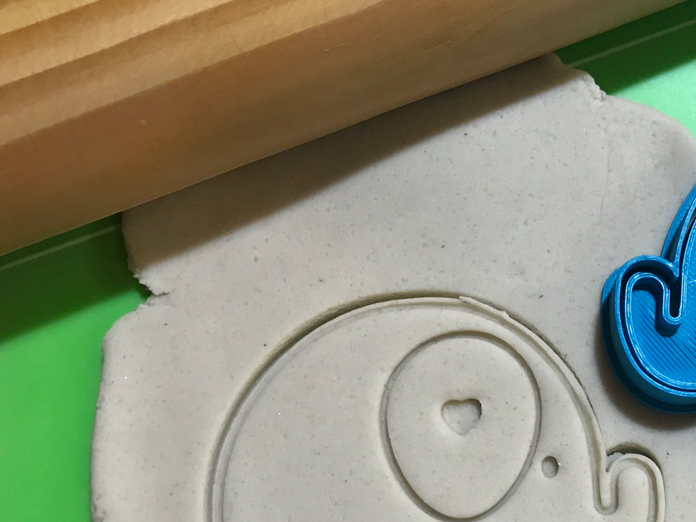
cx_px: 575
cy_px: 342
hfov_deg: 37.3
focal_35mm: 49
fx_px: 985
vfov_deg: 29.5
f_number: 1.8
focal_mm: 3.99
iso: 100
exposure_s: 1/14
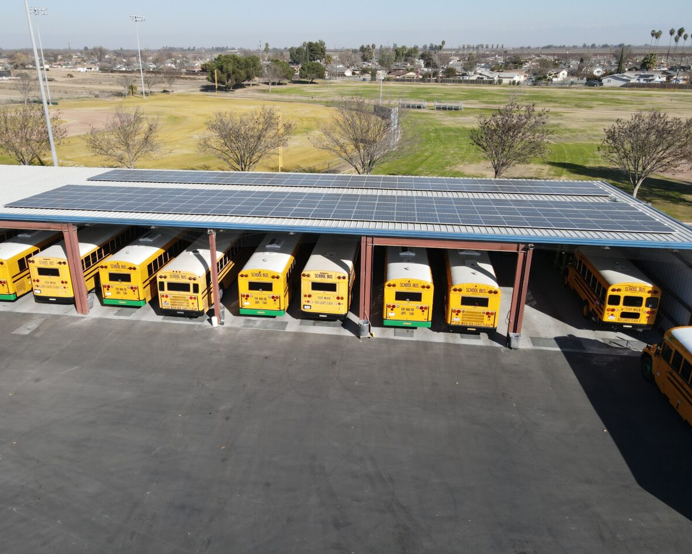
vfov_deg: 54.9
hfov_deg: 65.9
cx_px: 311
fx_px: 532
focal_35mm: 26
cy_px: 273
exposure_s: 1/640
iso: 100
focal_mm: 4.5
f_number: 2.8
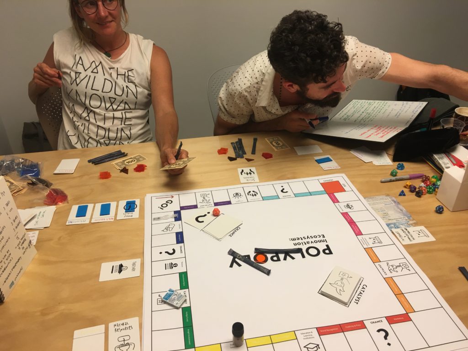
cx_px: 234
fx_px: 392
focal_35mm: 29
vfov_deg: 48.2
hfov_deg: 61.7
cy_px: 176
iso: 25
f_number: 2.2
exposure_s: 1/33
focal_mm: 4.15
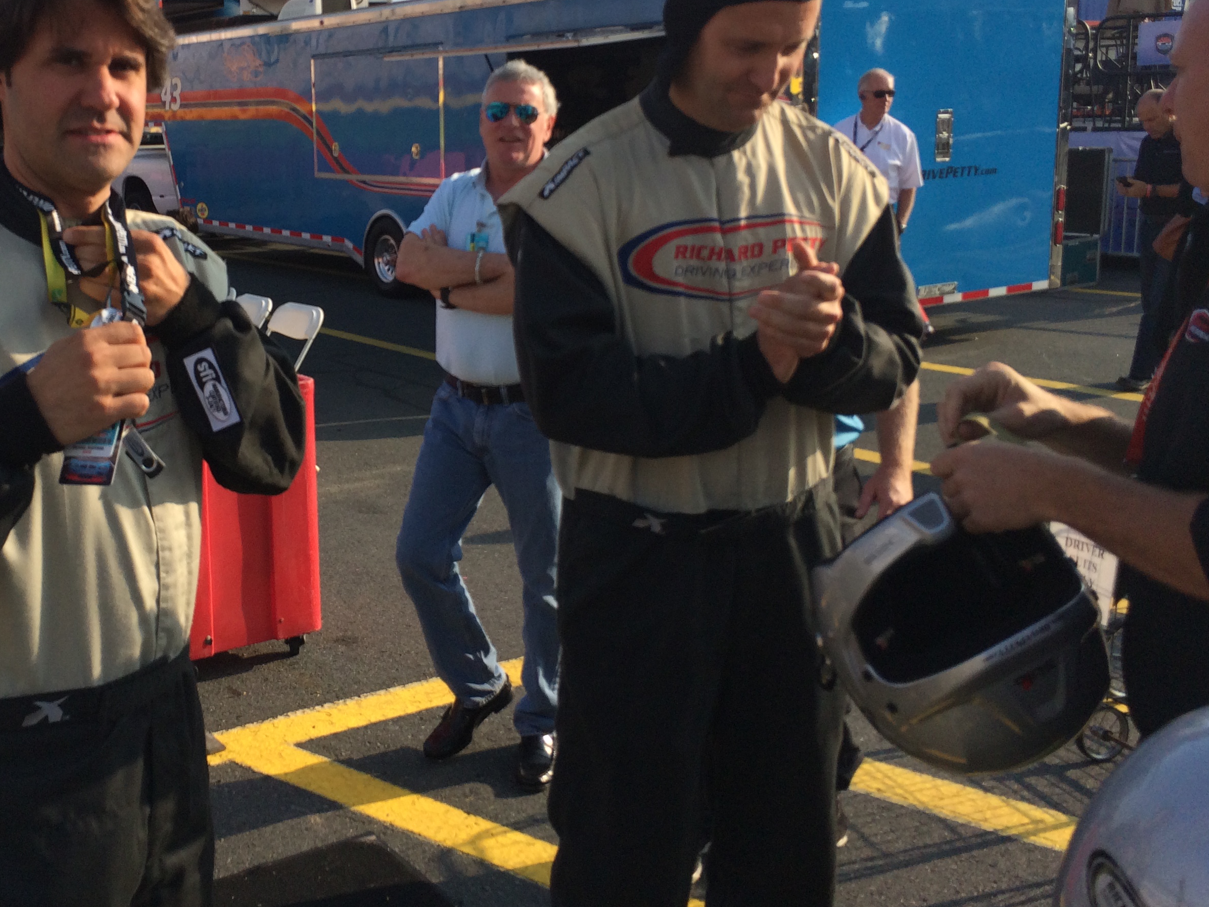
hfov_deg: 46.0
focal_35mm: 40
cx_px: 390
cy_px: 329
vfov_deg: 35.7
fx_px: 1397
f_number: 2.2
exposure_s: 1/2053
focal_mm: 4.15
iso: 32
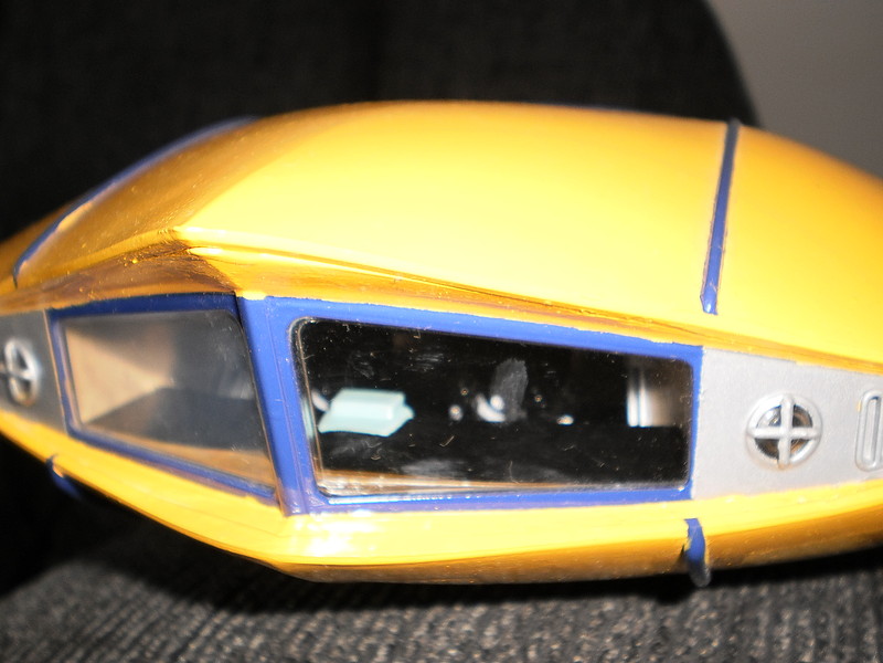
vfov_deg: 34.3
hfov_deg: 44.8
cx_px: 442
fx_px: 1071
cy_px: 332
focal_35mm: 42
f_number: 3.5
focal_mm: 7.4
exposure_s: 1/30
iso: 125
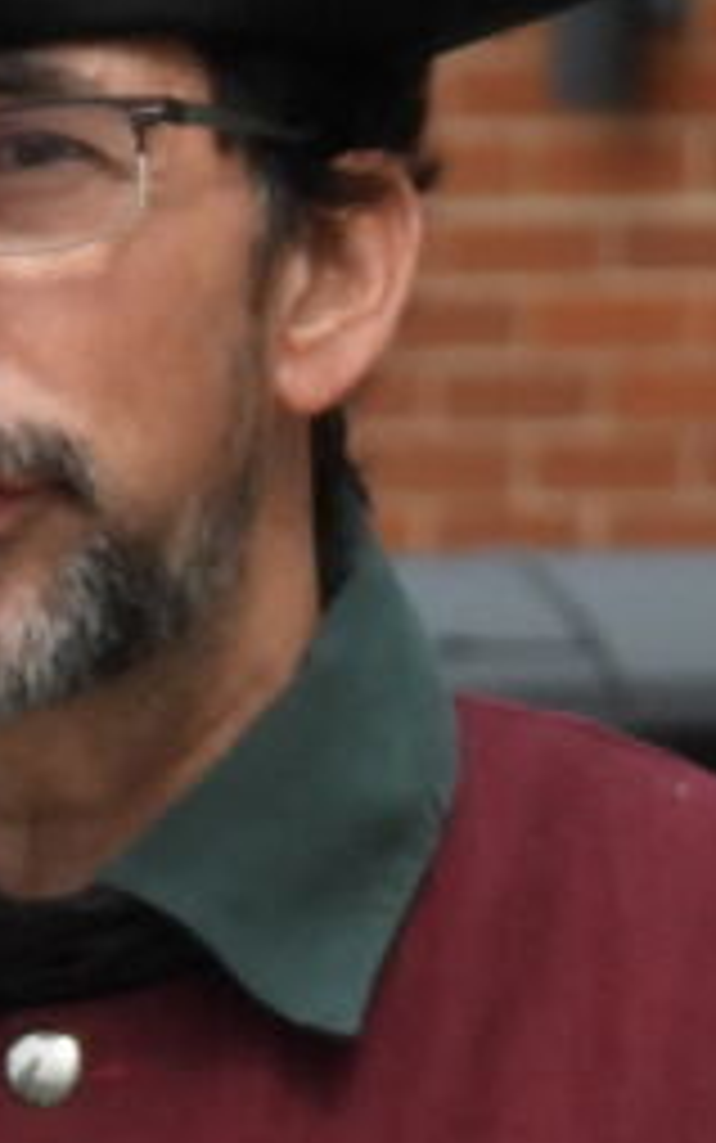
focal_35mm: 1667
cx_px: 1531
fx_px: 51987
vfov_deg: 1.3
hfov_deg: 0.8
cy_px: 1069
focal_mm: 42.8
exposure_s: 1/400
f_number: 4.5
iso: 100
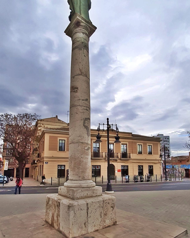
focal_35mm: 20
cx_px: 92
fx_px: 141
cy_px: 149
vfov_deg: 78.9
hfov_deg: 68.1
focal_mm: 1.13
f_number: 2.2
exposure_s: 1/273
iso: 40
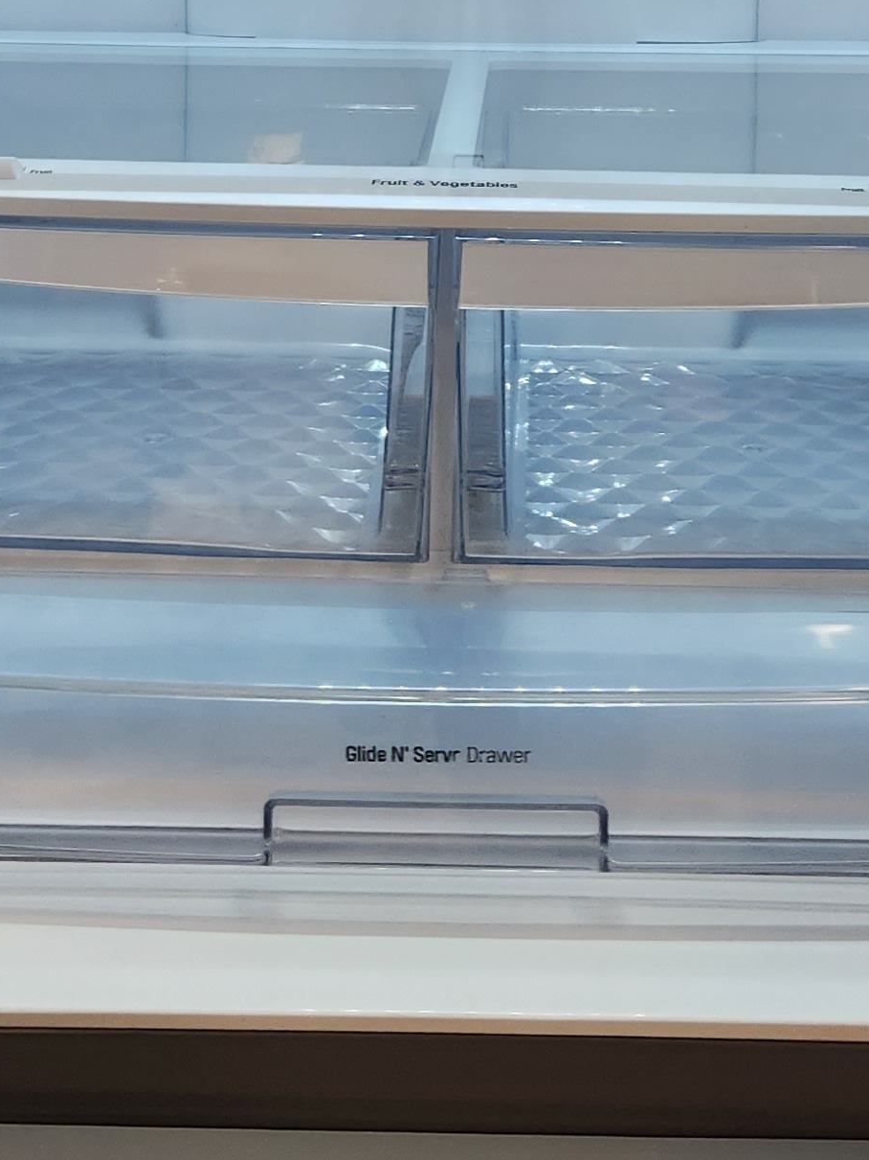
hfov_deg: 19.4
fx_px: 2544
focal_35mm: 76
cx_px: 465
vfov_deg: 24.6
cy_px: 42
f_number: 1.8
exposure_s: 1/120
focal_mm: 5.4
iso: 160
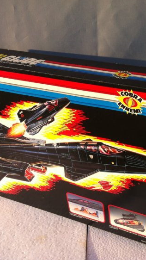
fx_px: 358
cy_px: 130
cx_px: 98
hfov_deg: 22.9
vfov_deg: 39.9
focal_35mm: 52
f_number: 2.8
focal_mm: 3.85
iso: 80
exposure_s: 1/520
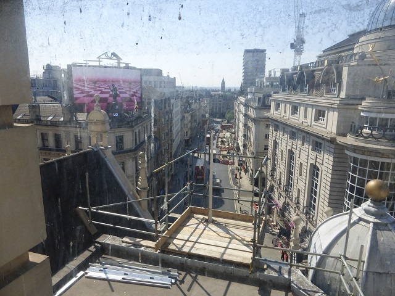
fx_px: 285
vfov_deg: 54.9
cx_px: 198
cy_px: 148
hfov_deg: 69.4
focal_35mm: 25
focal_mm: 4.3
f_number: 4
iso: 100
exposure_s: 1/800
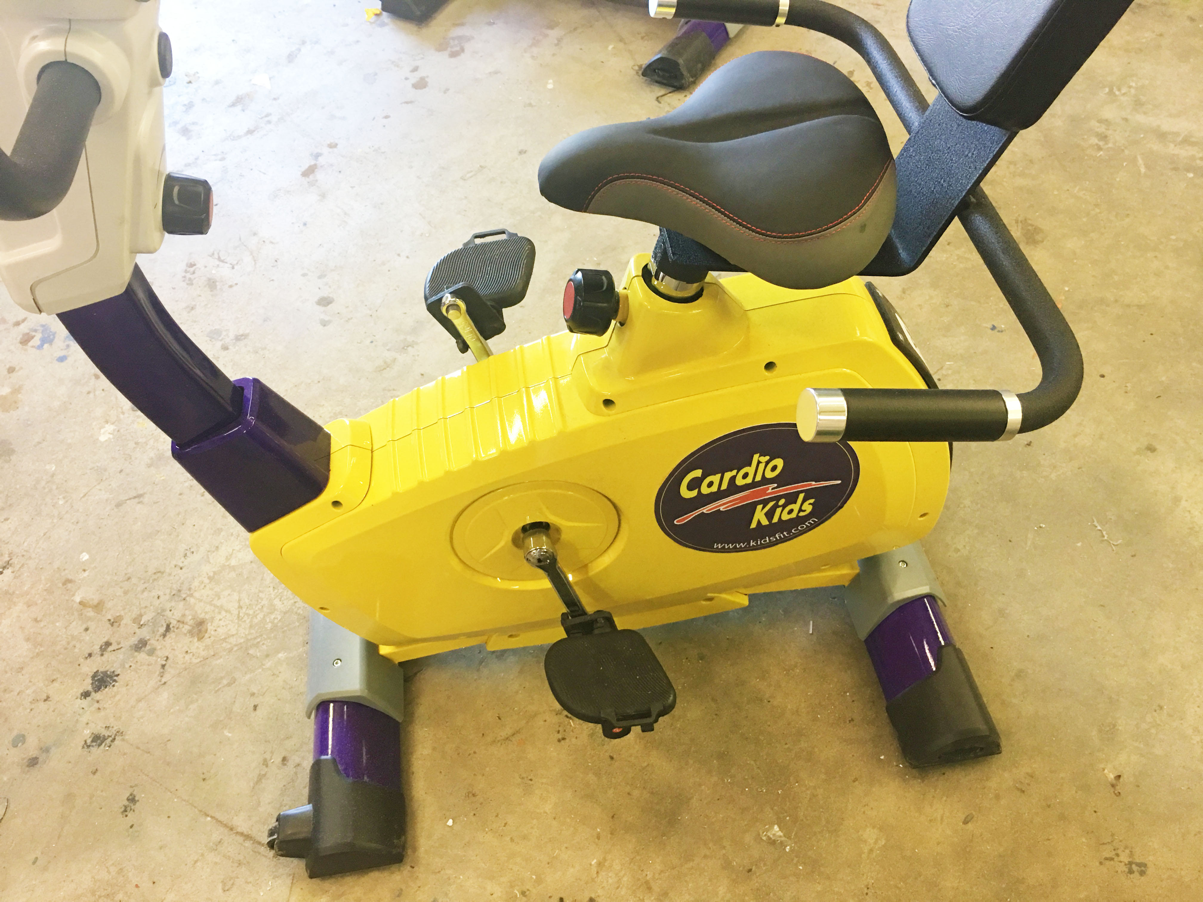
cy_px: 451
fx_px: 1008
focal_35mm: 29
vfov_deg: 48.2
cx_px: 602
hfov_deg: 61.7
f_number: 2.2
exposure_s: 1/15
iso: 64
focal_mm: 4.15
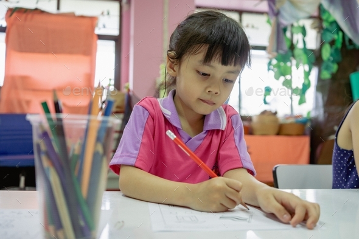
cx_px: 180
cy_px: 120
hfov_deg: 55.8
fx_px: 339
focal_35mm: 34
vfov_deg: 38.9
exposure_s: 1/25
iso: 400
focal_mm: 34
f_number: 4
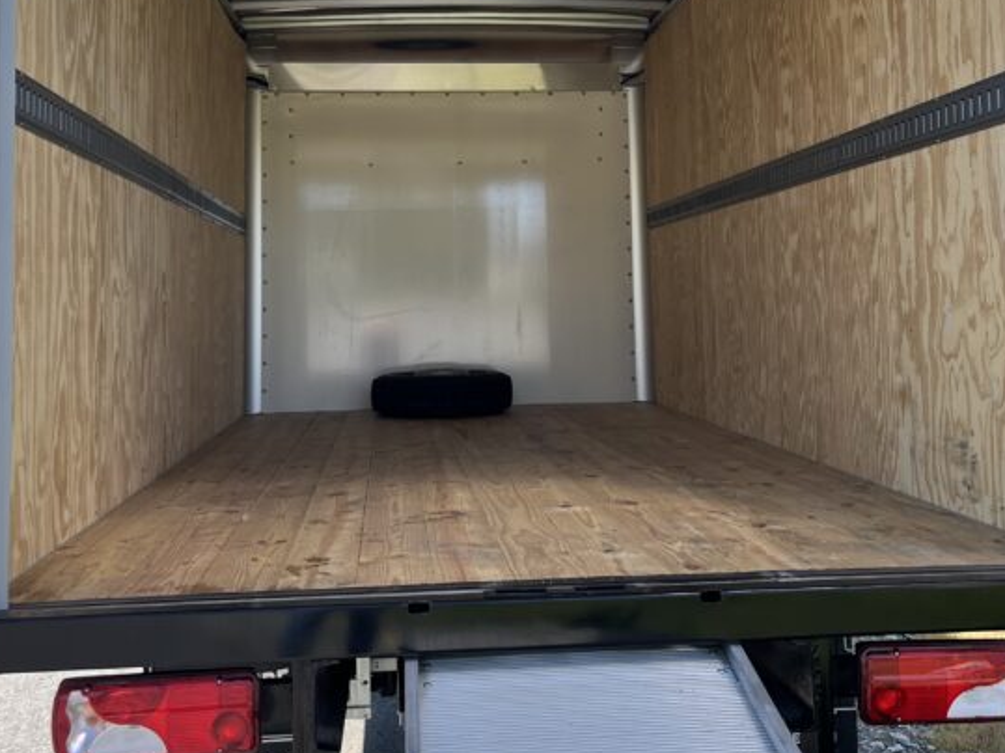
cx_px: 509
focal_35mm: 45
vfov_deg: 31.6
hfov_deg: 42.1
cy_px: 187
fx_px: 1306
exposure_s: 1/804
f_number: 1.6
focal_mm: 5.1
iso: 50
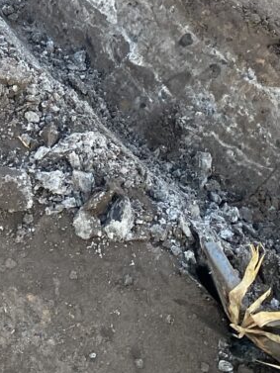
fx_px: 1143
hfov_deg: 13.2
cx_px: -147
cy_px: -233
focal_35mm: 106
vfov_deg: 16.4
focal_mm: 4.25
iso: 50
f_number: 1.8
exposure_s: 1/121
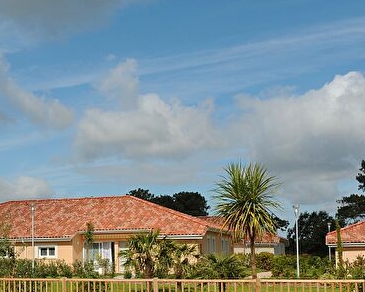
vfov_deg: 24.0
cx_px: 59
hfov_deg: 29.2
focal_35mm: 63
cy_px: 218
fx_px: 681
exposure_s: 1/800
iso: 200
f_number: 8
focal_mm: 35
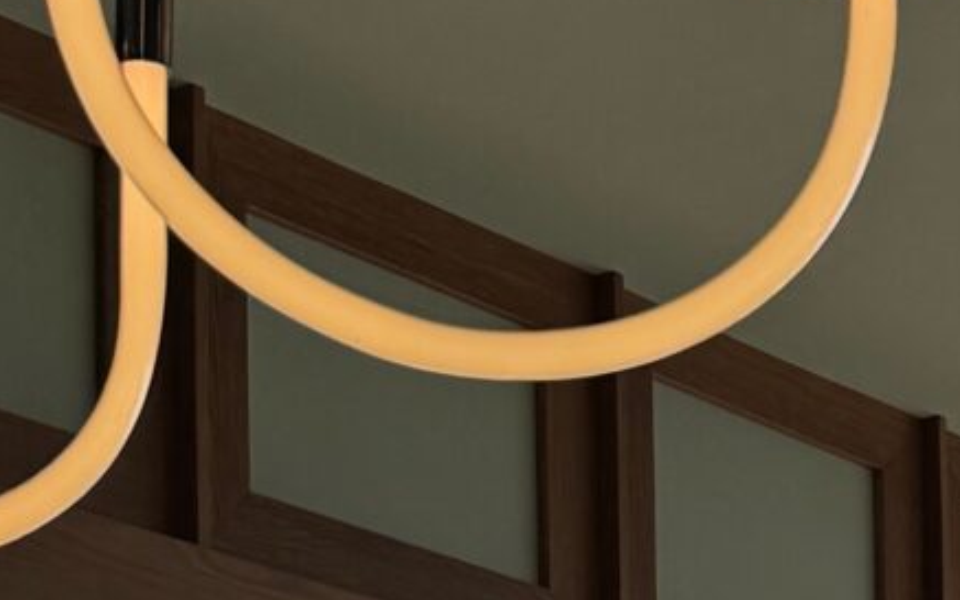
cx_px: 1327
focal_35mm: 149
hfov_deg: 13.4
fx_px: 3898
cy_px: 1270
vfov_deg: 8.3
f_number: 1.78
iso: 80
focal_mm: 6.76
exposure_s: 1/966
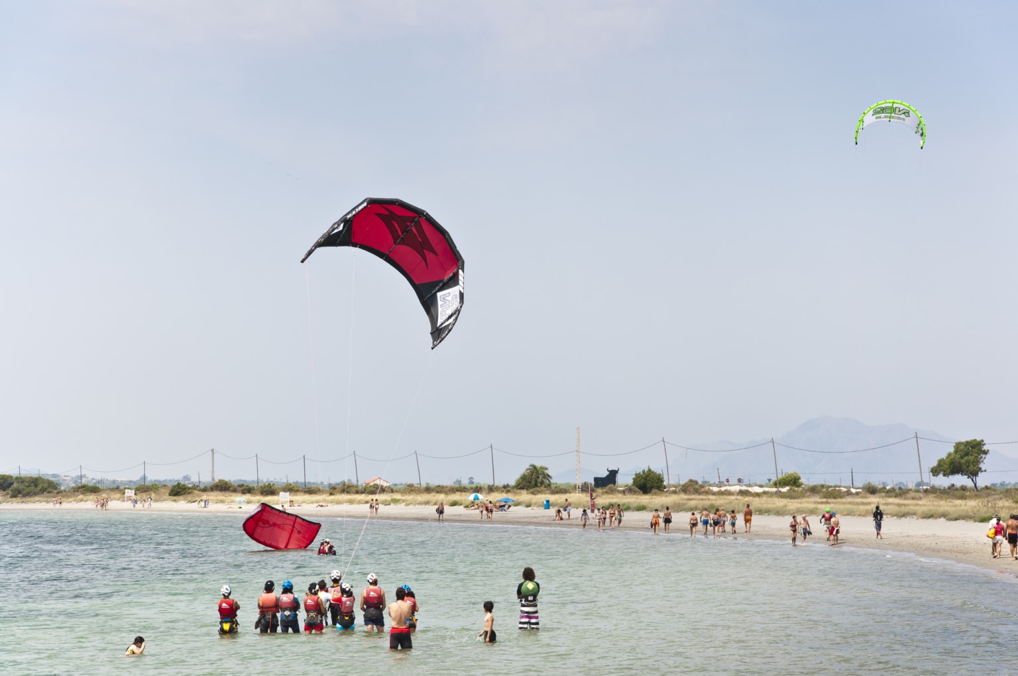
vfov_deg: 9.9
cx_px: 509
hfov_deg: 14.9
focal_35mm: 138
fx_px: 3897
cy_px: 338
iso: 200
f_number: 9
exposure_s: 1/320
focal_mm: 92
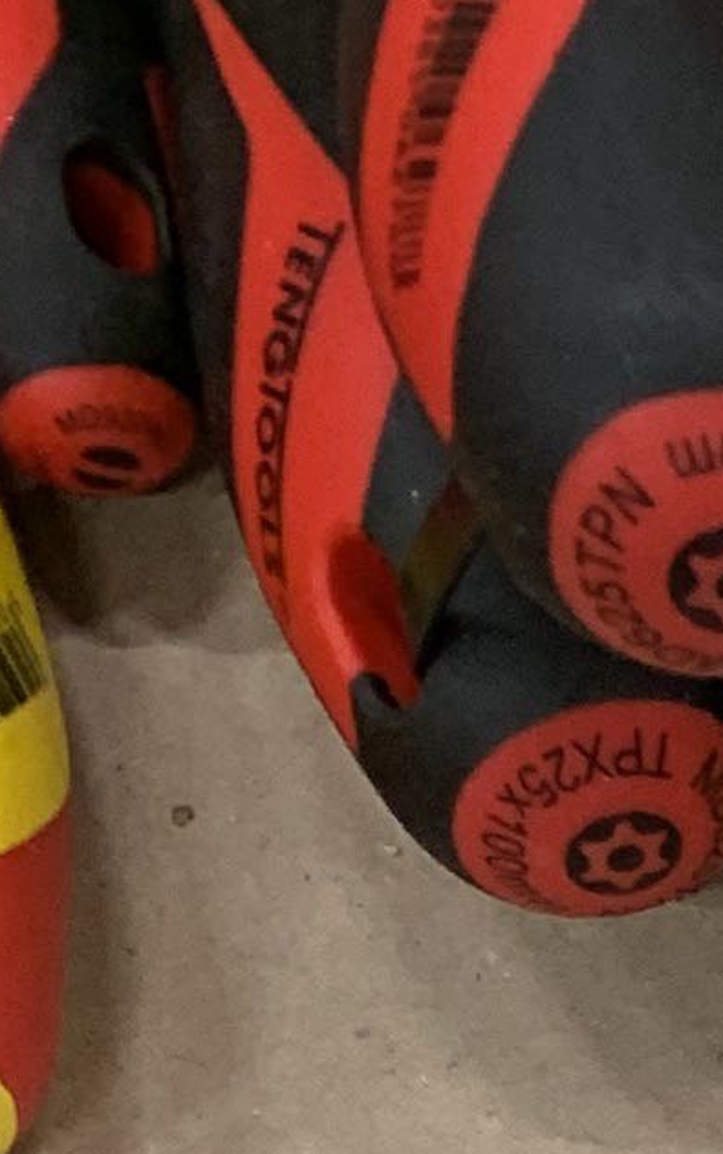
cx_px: 2376
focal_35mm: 176
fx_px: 5542
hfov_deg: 6.6
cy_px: 3475
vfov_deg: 9.4
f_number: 1.8
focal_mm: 4.25
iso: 100
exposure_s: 1/84
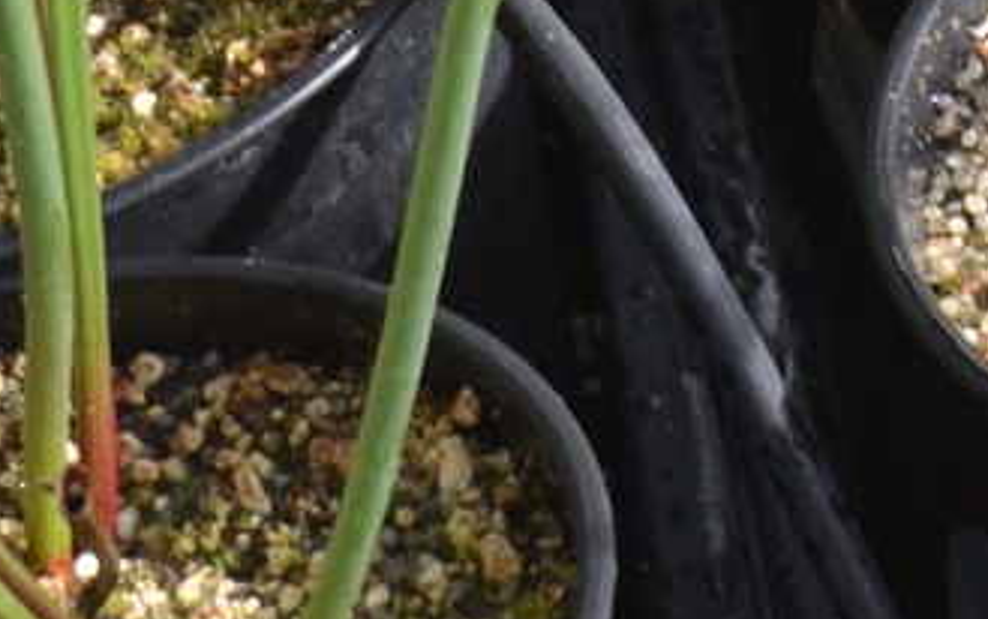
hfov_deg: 6.6
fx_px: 7828
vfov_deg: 4.5
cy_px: -666
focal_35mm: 291
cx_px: 2859
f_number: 6.3
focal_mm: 27
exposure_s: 1/160
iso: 200
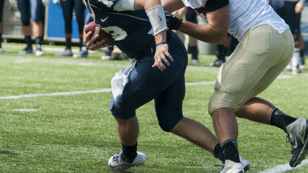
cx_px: 187
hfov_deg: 4.6
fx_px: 3814
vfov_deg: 2.6
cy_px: 47
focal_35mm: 467
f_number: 3.5
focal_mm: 150
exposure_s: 1/2500
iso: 500
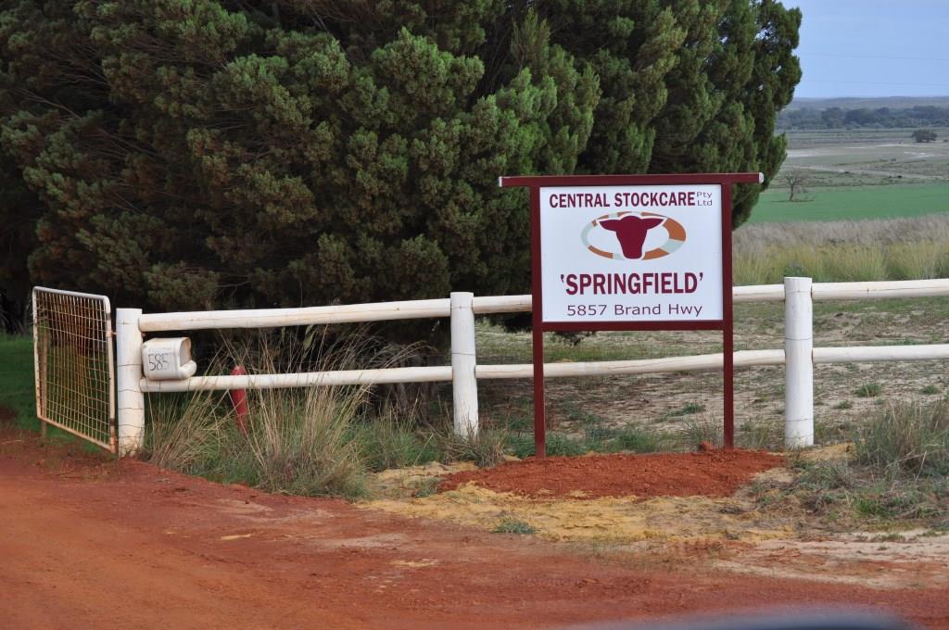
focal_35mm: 82
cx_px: 474
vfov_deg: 16.5
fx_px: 2172
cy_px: 315
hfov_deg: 24.6
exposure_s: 1/320
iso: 200
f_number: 9
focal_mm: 55
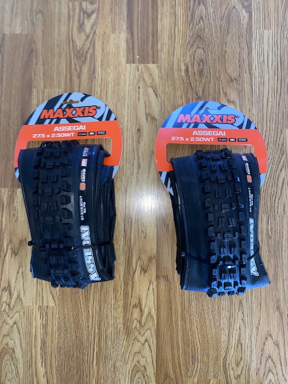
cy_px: 192
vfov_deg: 67.3
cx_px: 144
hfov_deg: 53.1
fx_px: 288
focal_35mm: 26
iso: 64
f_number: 1.8
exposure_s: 1/4
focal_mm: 4.25
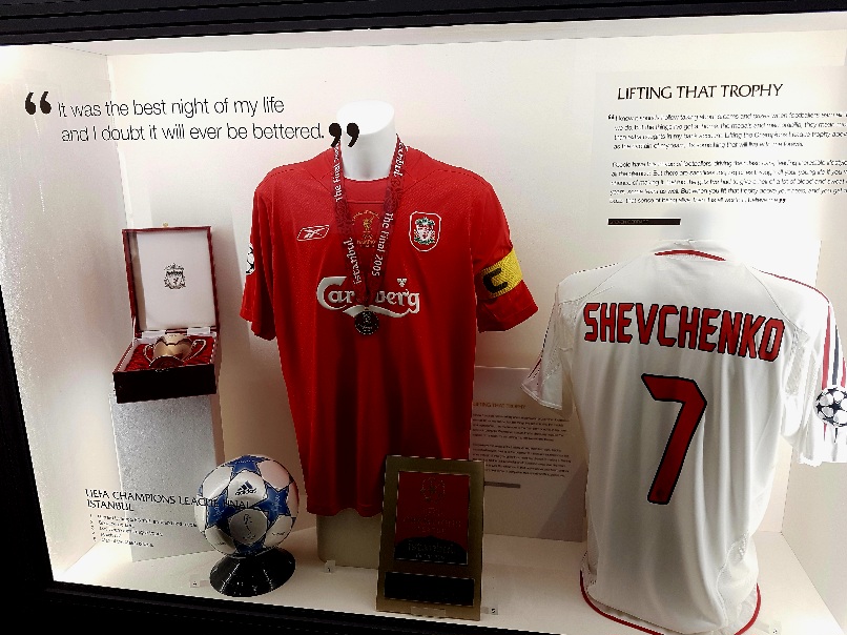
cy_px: 318
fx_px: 636
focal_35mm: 26
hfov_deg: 67.3
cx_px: 424
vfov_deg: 53.0
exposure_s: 1/60.2
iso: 40
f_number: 1.7
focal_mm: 4.2
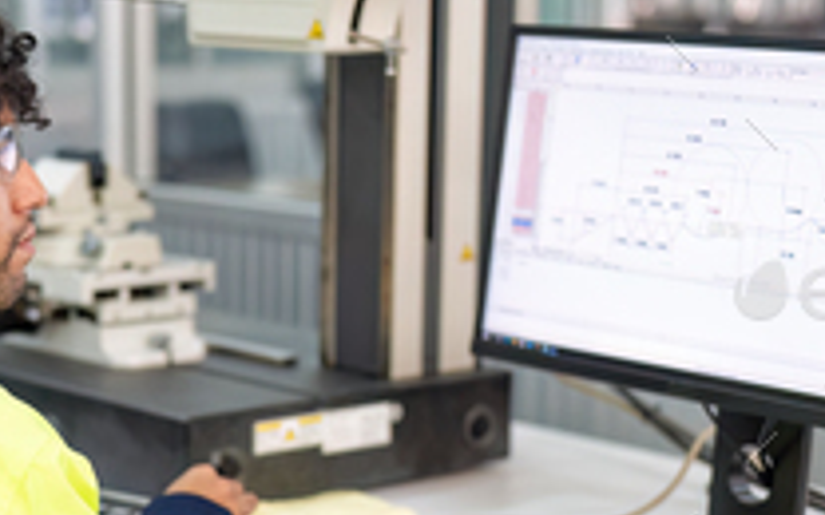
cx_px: 305
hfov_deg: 20.5
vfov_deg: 12.8
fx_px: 2271
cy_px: 473
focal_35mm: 101
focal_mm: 35
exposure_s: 1/640
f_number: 1.4
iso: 1000
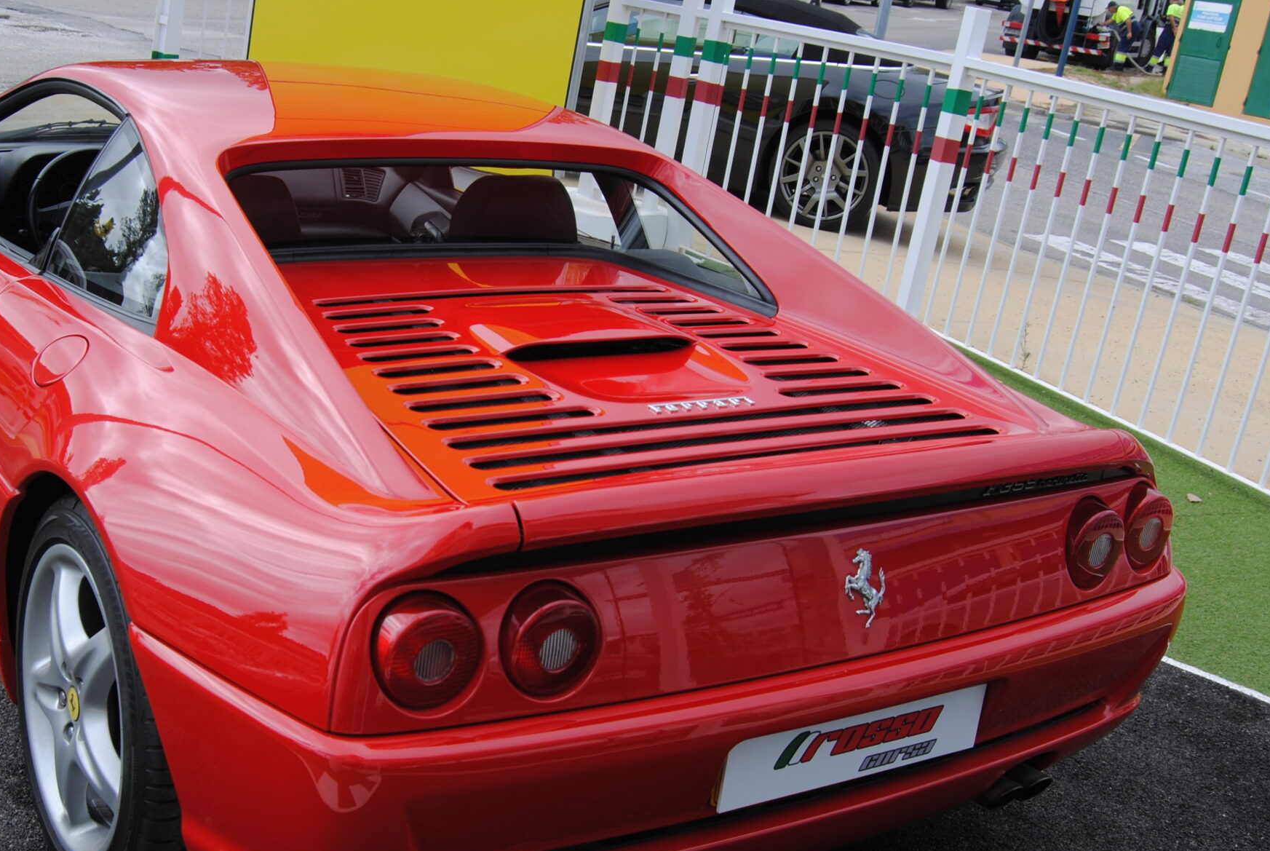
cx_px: 459
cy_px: 495
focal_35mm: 44
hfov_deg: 44.0
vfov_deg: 30.6
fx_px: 1554
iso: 100
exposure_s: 1/250
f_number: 8
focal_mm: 20
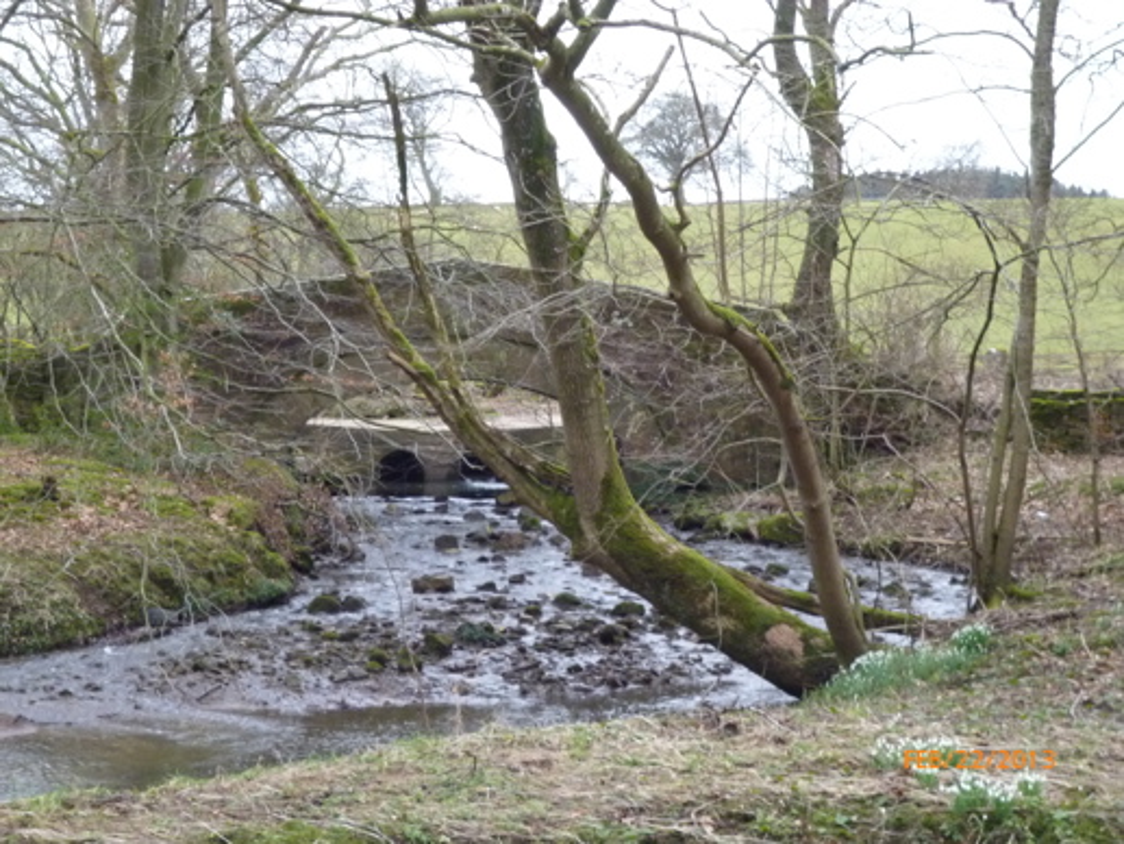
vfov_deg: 18.9
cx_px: 562
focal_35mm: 78
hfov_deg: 25.0
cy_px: 422
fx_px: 2533
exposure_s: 1/30
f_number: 5.4
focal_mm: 13.9
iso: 400
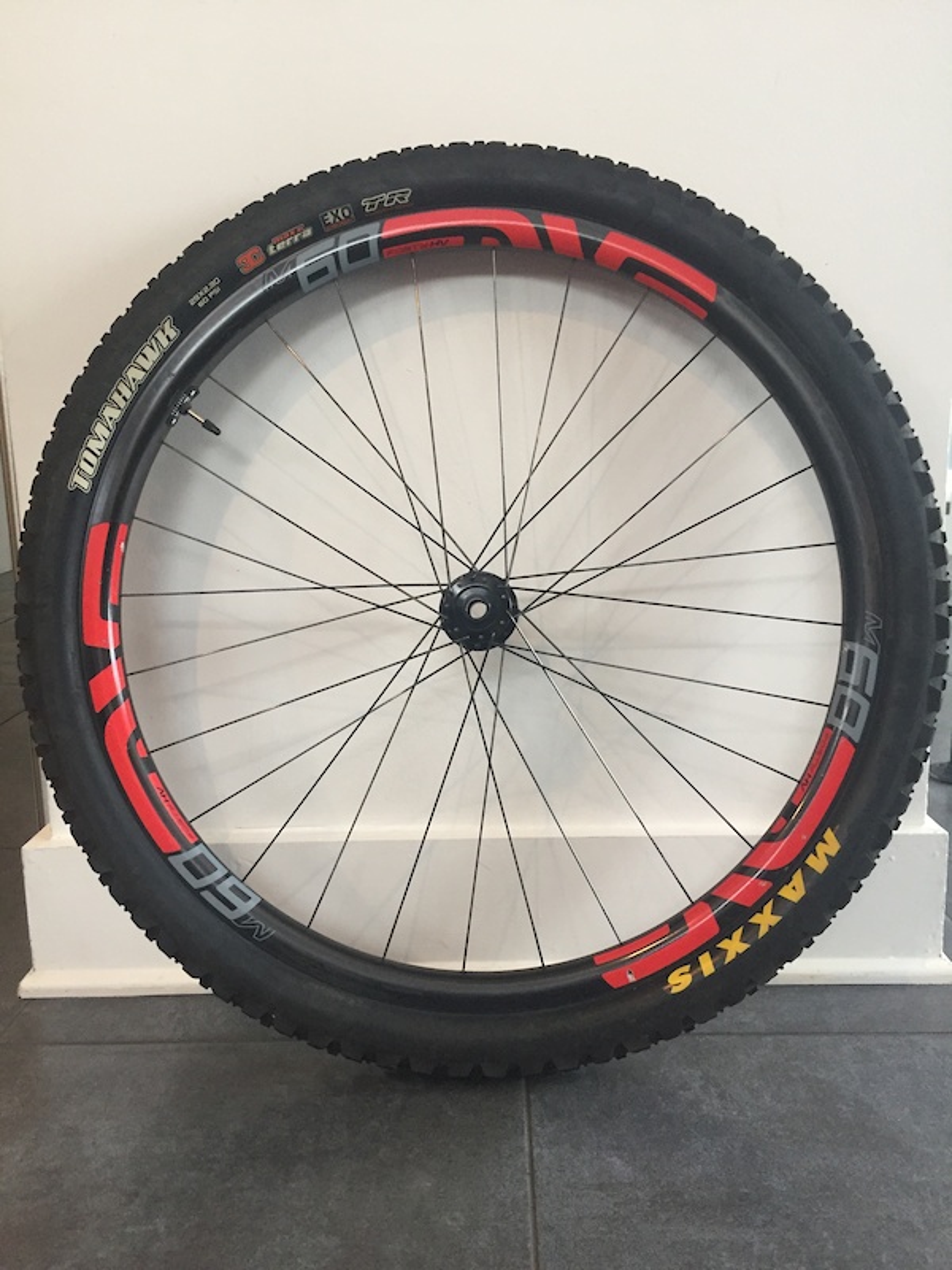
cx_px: 476
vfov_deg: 61.7
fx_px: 1063
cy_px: 635
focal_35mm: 29
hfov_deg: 48.2
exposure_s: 1/30
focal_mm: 4.15
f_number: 2.2
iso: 125
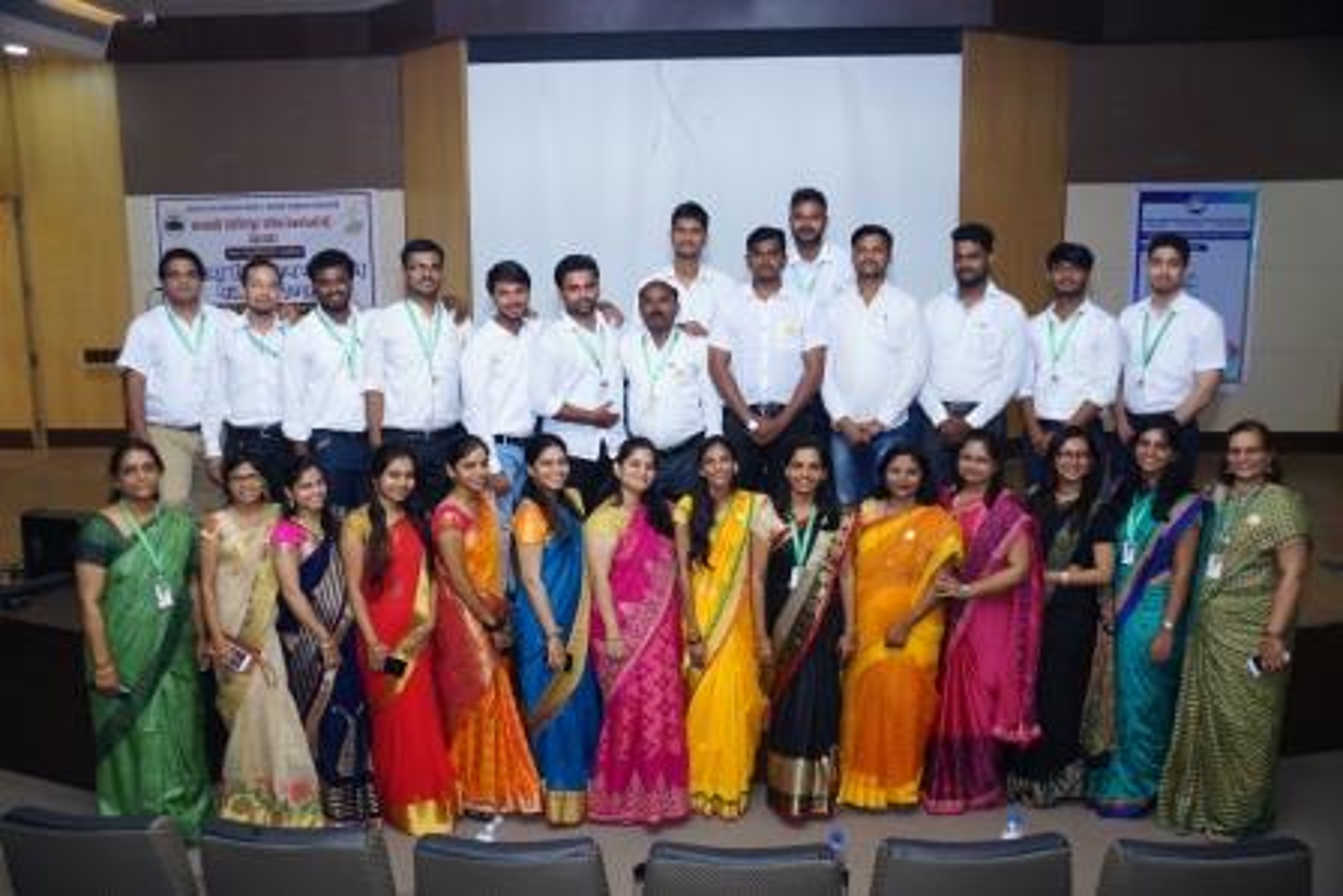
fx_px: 1231
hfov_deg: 57.2
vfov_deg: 40.0
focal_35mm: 33
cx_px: 672
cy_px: 448
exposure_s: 1/125
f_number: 4.5
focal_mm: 22
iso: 640
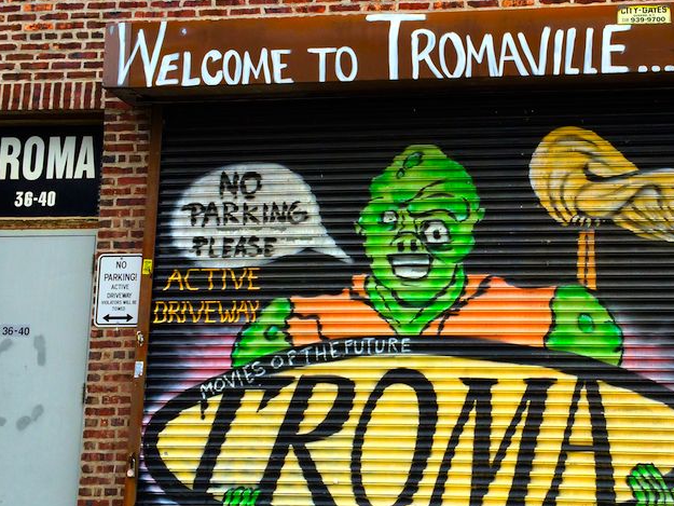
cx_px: 467
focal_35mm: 48
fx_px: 935
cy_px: 244
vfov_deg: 30.3
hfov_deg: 39.0
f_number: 2.2
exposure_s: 1/586
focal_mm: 4.12
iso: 32
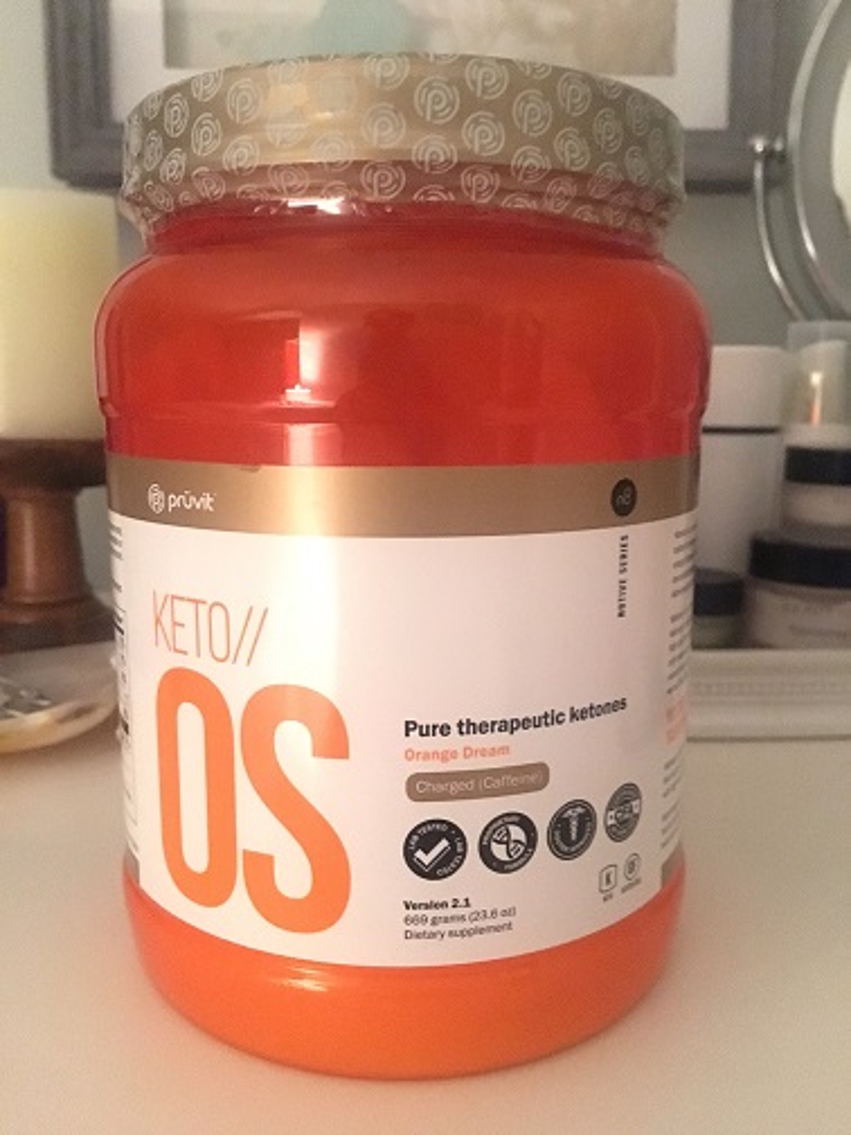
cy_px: 568
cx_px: 426
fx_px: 951
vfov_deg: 61.7
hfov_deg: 48.2
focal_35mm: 29
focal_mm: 4.15
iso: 1600
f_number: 2.2
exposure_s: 1/15
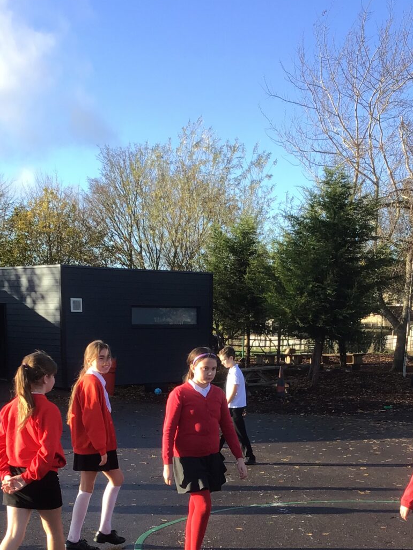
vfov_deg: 31.6
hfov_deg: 25.2
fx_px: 922
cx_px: 223
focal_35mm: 58
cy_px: 499
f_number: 2.4
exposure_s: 1/335
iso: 25
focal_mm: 3.3
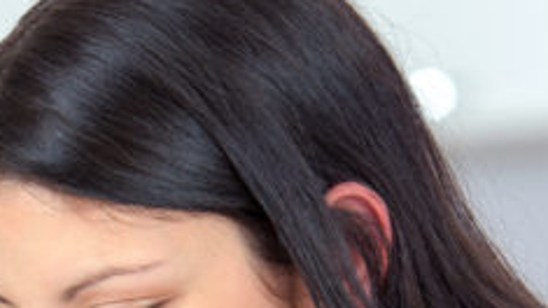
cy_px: 680
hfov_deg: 3.5
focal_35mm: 617
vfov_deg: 2.0
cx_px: -91
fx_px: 8962
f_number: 4
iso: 100
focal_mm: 135
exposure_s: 1/125
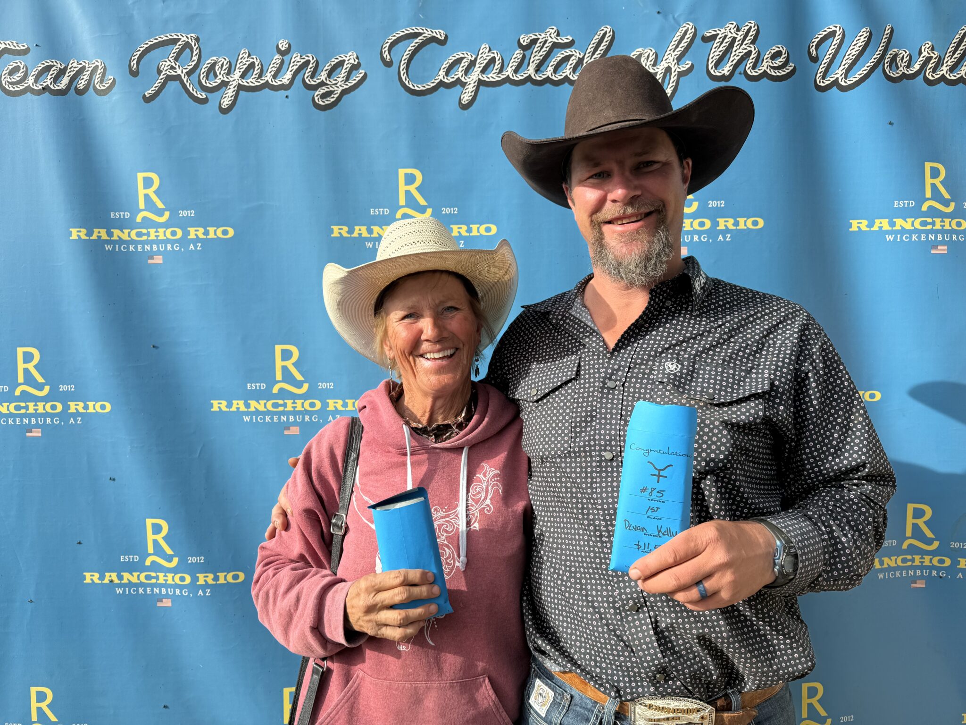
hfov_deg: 71.6
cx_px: 483
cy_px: 362
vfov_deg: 56.8
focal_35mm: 24
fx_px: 670
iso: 80
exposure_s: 1/1901
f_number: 1.78
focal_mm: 6.76
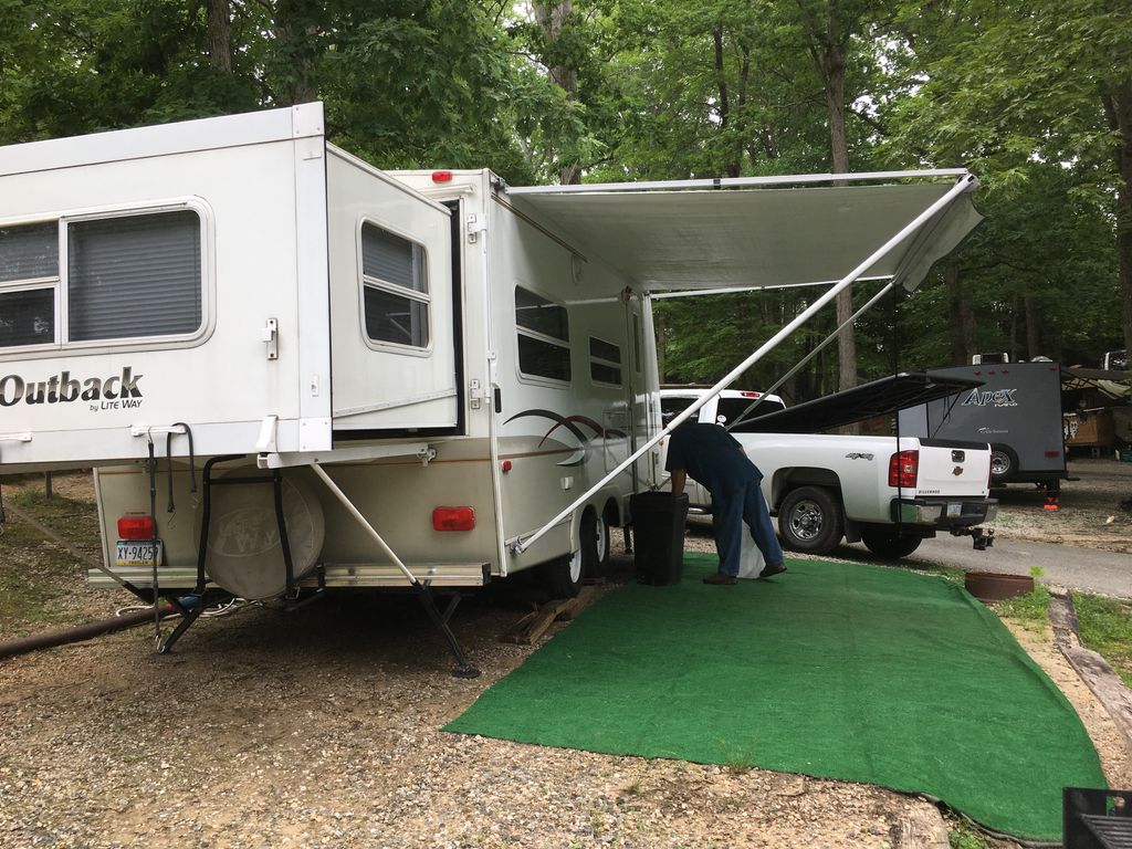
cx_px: 566
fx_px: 948
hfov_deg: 61.7
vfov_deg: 48.2
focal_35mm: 29
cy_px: 424
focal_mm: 4.15
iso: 25
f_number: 2.2
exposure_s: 1/279
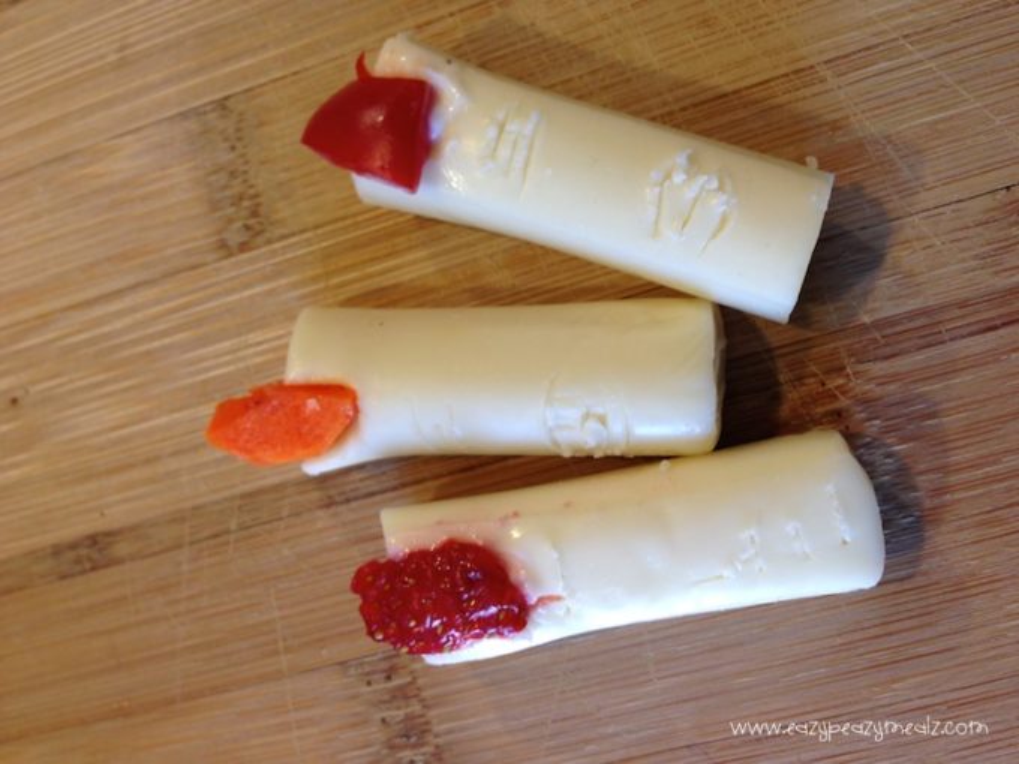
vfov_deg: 42.9
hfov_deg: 55.4
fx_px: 971
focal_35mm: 33
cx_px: 510
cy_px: 382
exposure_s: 1/20
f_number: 2.4
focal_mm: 4.13
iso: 64
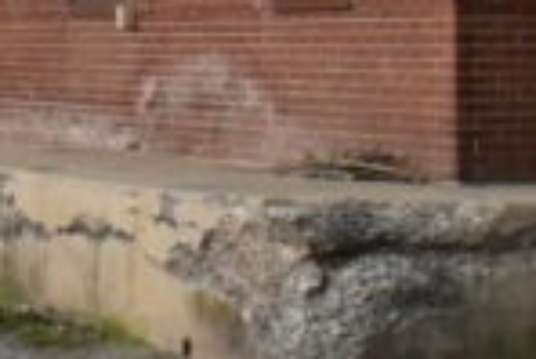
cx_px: 522
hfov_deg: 9.9
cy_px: -314
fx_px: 3085
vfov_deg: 6.5
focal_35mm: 207
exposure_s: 1/1000
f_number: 16
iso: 3200
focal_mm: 20
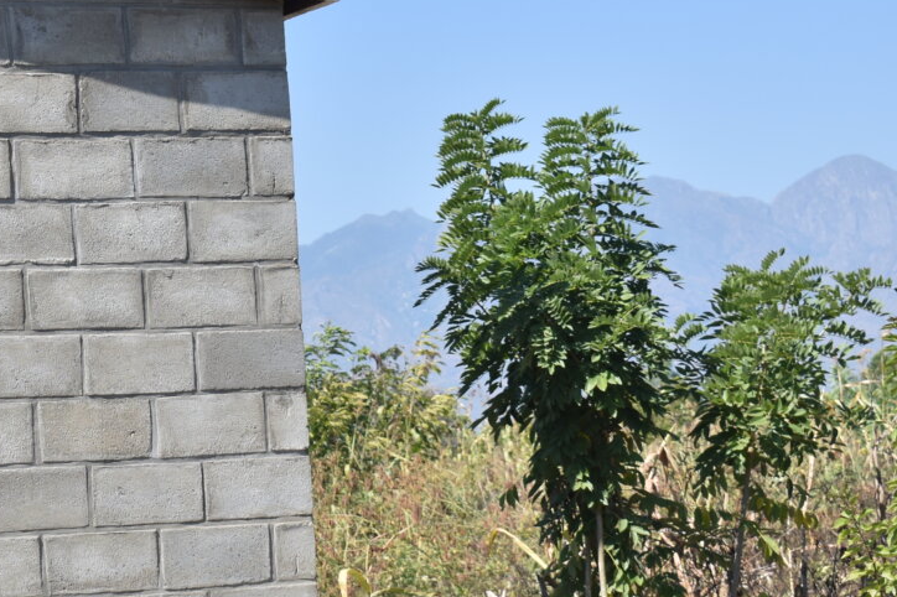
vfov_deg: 11.3
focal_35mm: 121
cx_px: -15
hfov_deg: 16.6
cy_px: 359
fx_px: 3013
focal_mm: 38
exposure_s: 1/400
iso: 100
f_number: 5.6
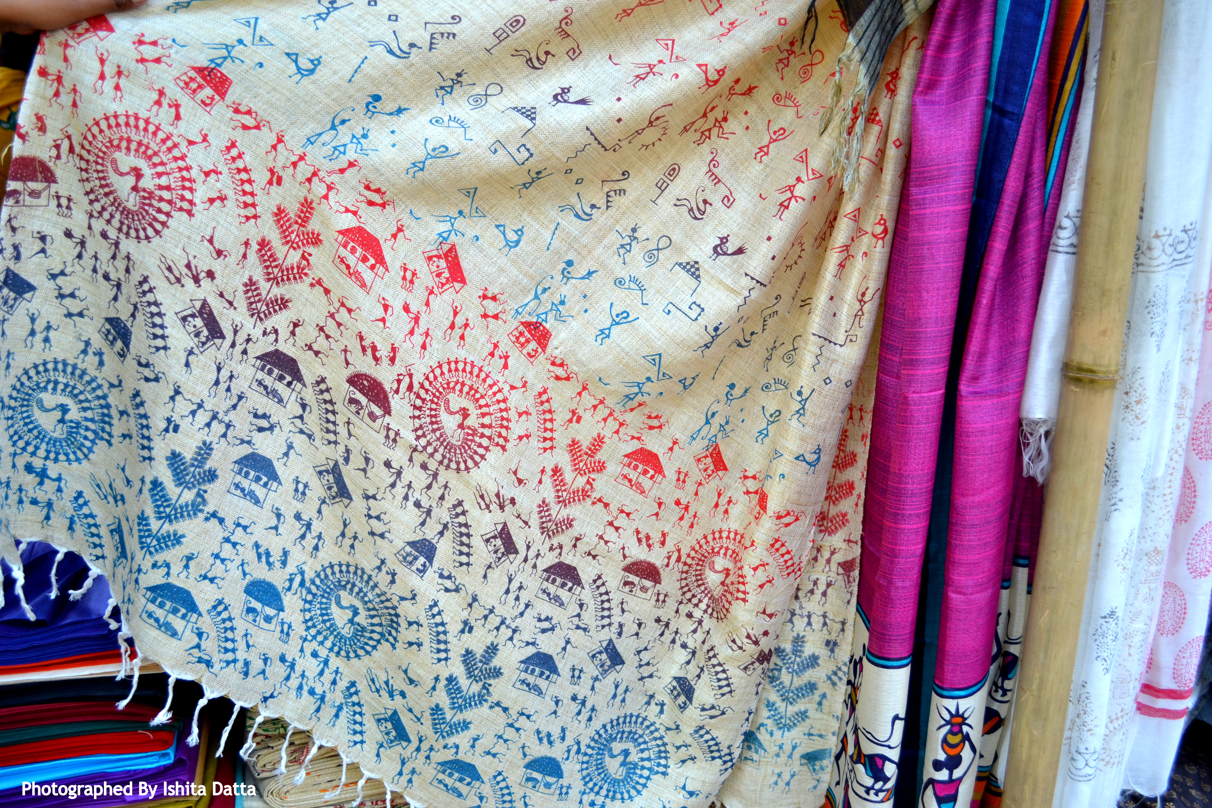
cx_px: 606
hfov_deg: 57.2
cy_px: 404
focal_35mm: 33
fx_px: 1111
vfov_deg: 40.0
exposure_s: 1/80
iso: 400
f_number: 4.5
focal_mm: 22
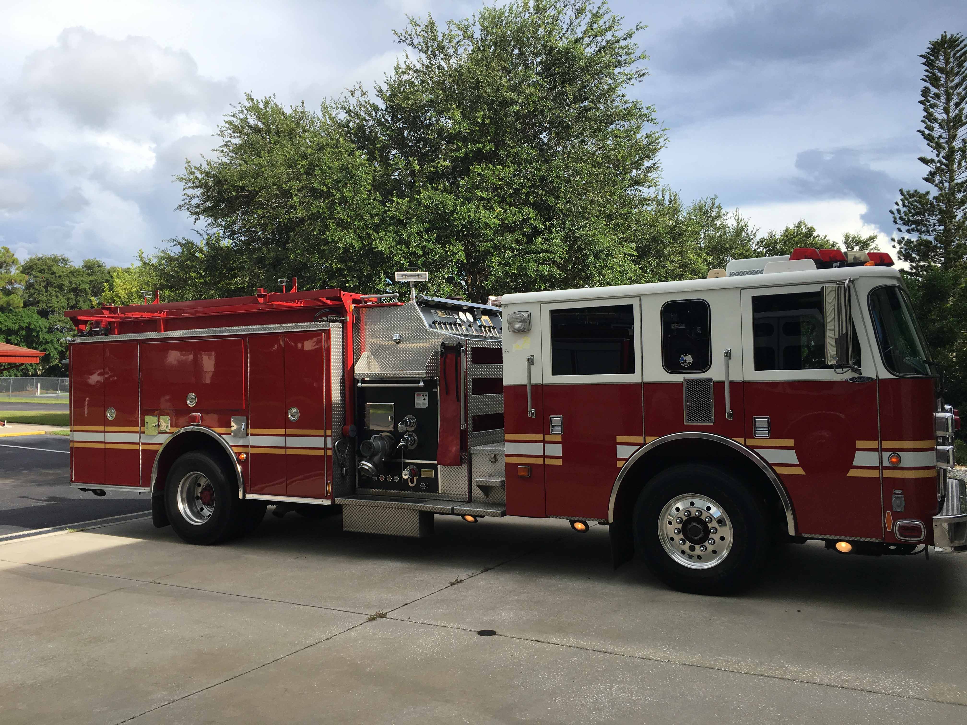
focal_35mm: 29
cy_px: 362
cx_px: 484
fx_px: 810
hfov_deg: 61.7
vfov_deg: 48.2
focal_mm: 4.15
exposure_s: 1/845
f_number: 2.2
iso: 25
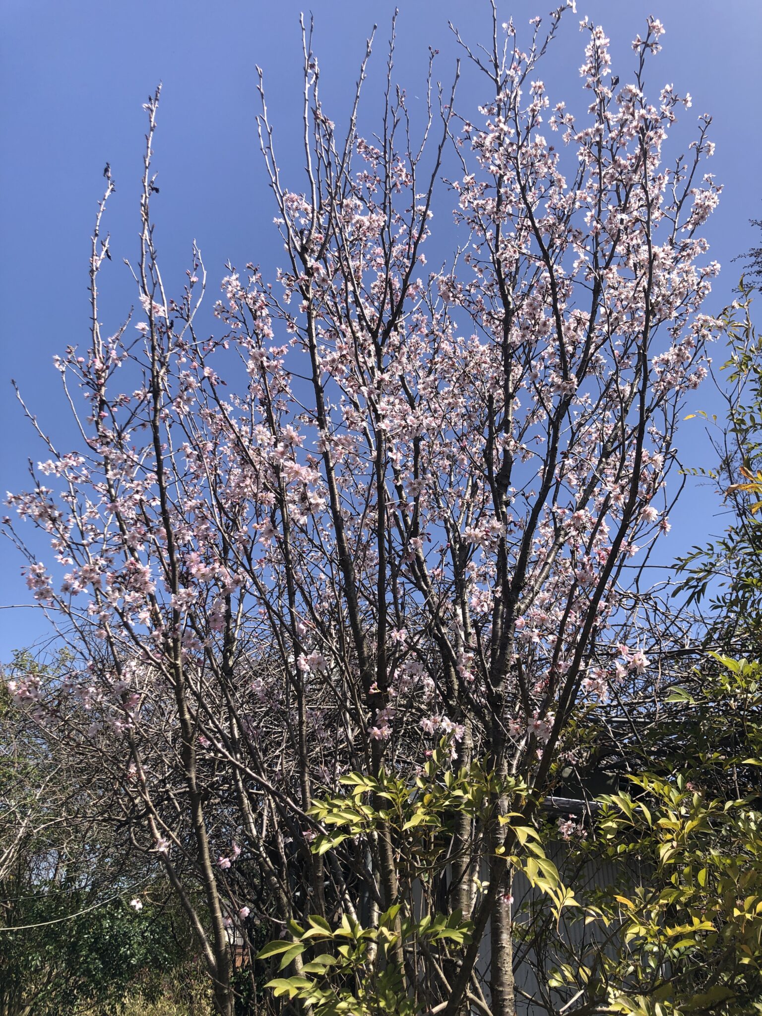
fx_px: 822
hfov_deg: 49.7
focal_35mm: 28
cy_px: 508
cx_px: 381
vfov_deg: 63.4
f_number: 1.8
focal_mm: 3.99
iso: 20
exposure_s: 1/1350
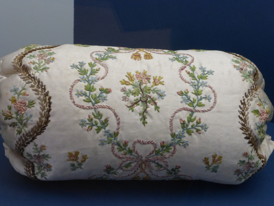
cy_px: 103
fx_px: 388
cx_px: 137
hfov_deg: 38.9
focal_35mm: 49
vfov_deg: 29.7
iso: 400
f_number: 4.2
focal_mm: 8.5
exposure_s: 1/30
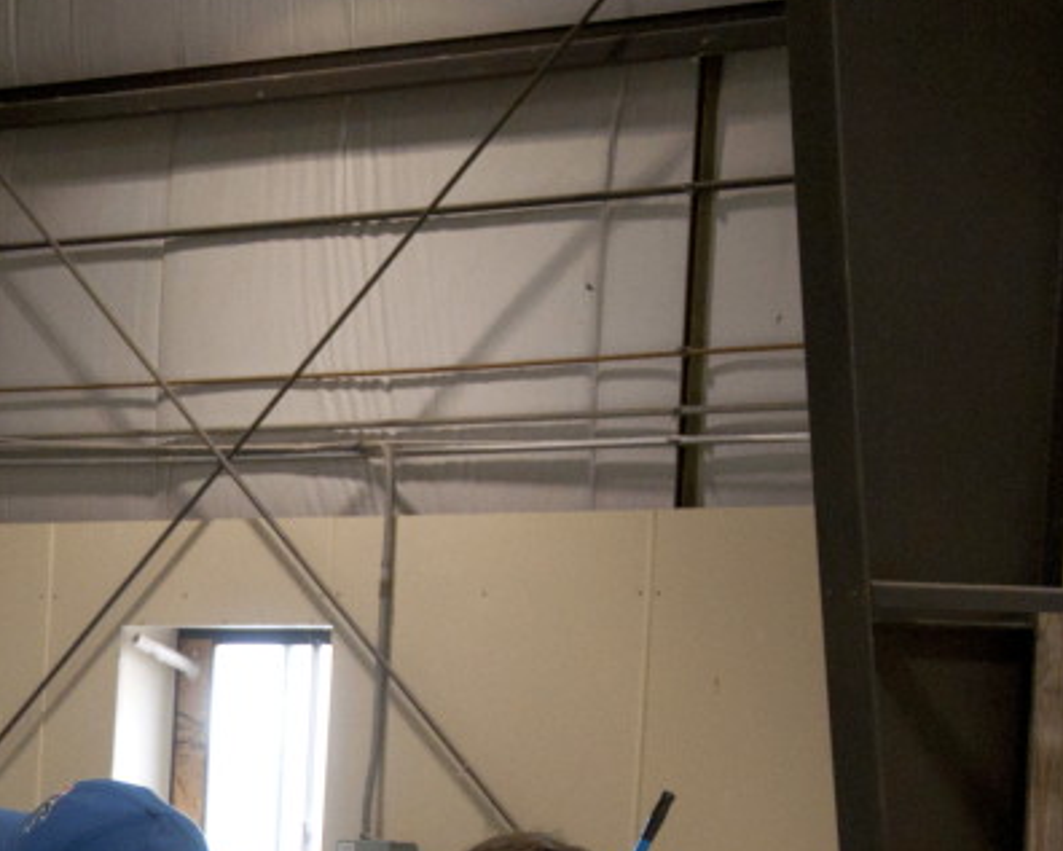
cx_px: -607
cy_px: 1079
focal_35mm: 218
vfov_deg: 7.0
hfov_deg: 8.6
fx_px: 6860
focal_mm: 48
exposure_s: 1/60
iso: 800
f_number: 4.8
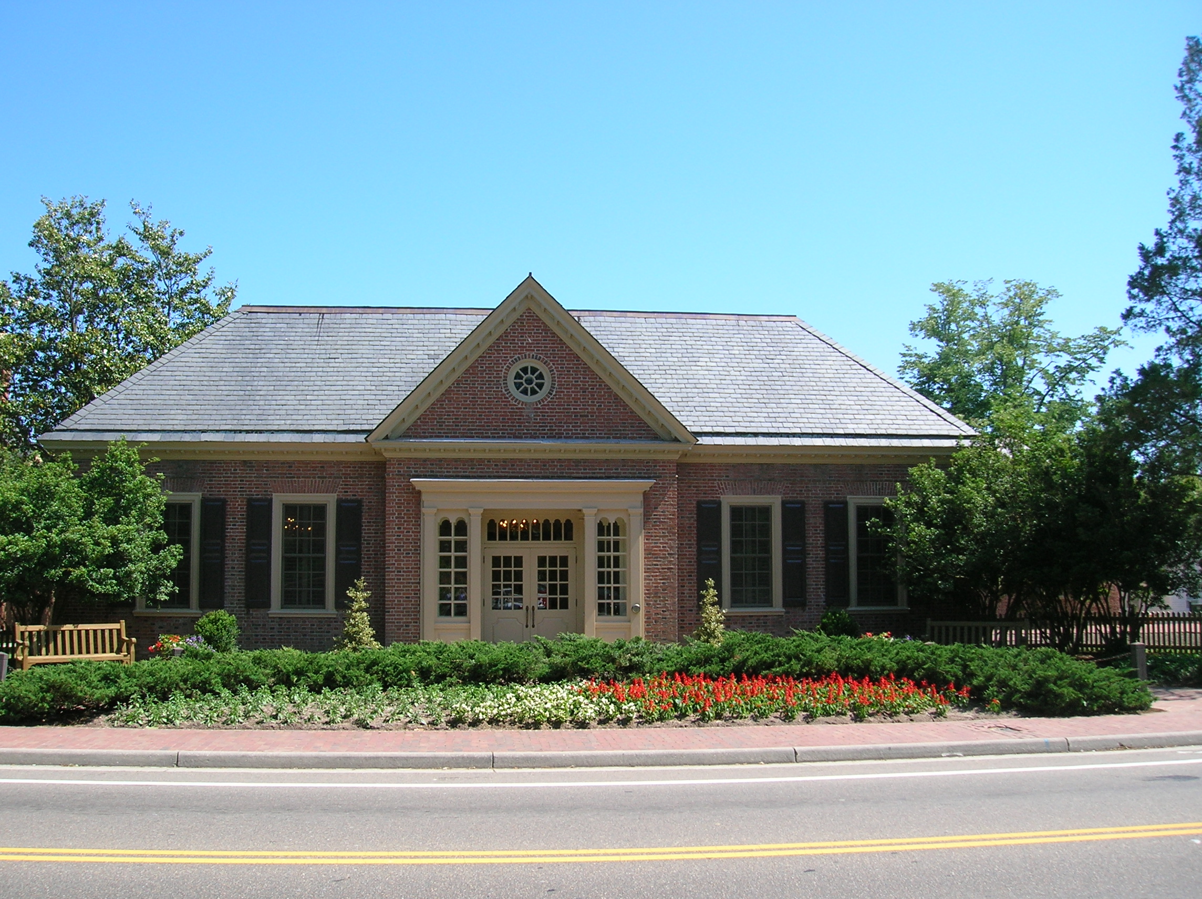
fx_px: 1180
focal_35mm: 34
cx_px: 601
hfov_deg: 54.0
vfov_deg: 41.7
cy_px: 450
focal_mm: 5.7
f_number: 4.9
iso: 50
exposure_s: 1/220
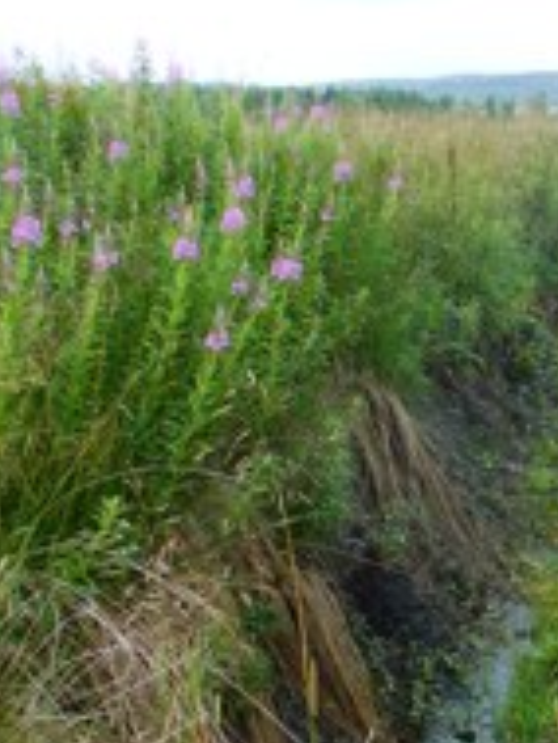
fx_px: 1632
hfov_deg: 18.9
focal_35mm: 76
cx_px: 552
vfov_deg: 25.6
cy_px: 464
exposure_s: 1/250
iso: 80
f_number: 2.8
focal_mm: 6.1
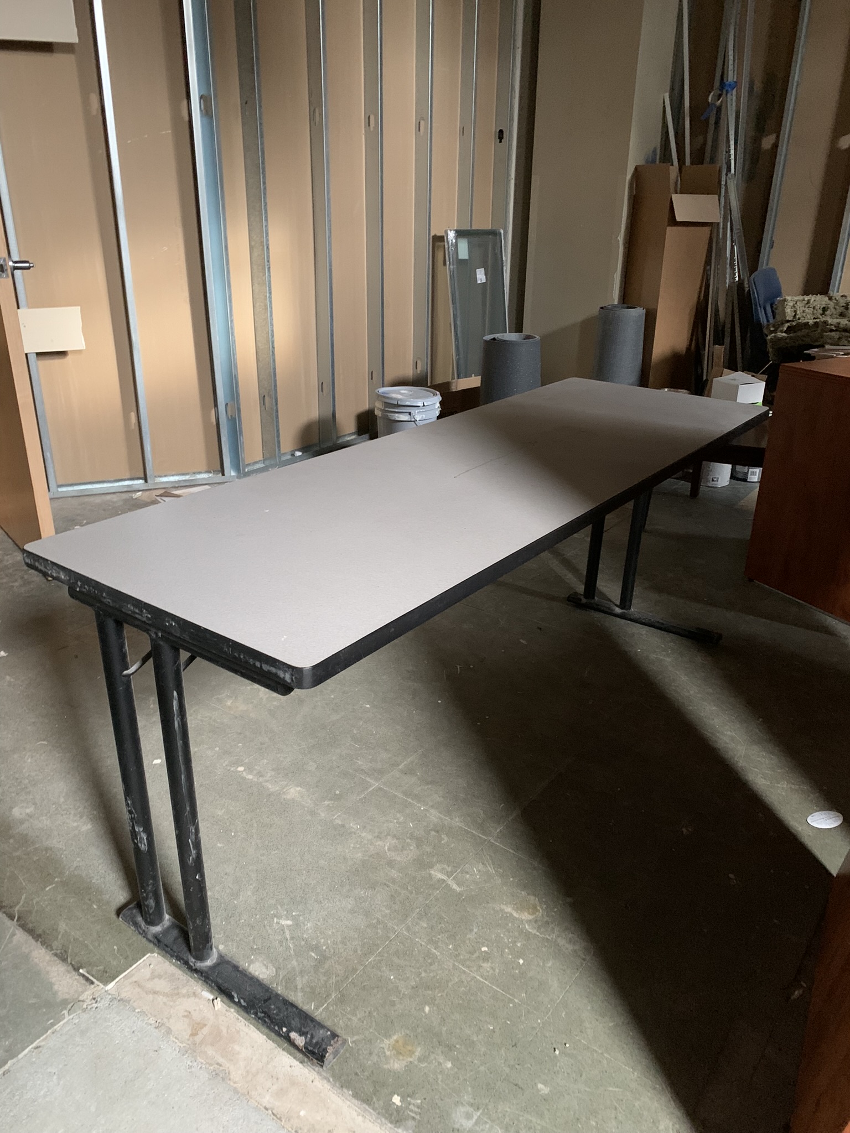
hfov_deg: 53.1
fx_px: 851
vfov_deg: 67.3
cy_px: 566
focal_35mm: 26
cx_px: 425
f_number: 1.8
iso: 640
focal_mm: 4.25
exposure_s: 1/30
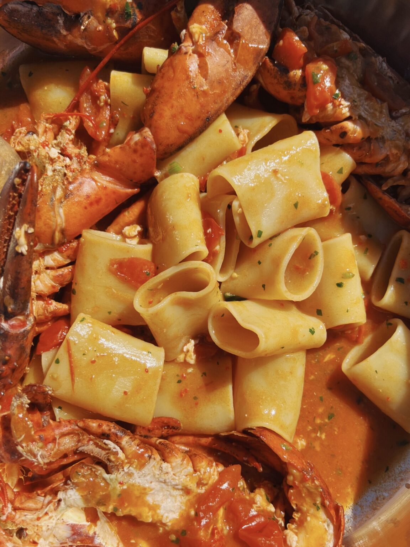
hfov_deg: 53.1
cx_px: 205
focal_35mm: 26
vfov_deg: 67.3
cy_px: 274
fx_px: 411
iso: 50
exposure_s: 1/5076
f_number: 1.5
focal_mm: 5.7
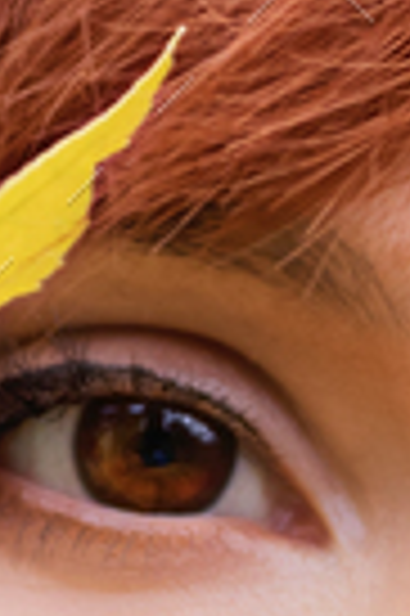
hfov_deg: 1.1
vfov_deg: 1.7
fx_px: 21030
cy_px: 605
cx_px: 288
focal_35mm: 1228
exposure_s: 1/800
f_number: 2.8
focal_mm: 190
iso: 500
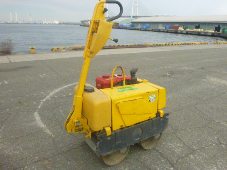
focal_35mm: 28
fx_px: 184
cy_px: 77
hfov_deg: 63.4
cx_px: 120
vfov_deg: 49.7
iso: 400
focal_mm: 4.5
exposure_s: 1/1300
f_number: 9
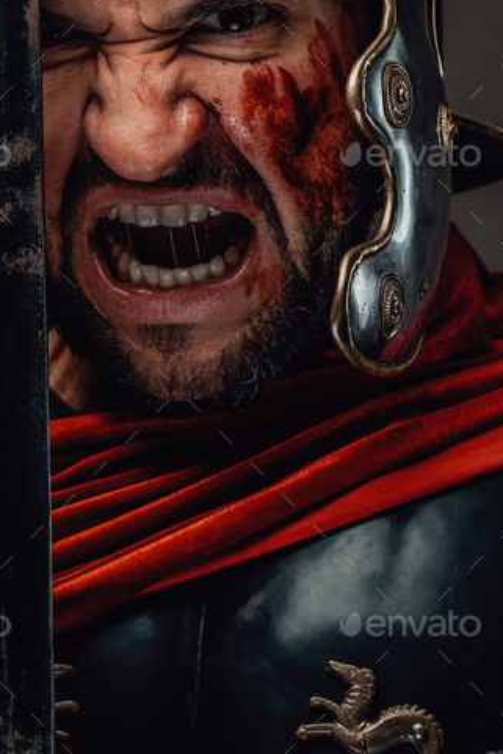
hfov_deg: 9.9
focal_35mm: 138
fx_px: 2890
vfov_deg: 14.8
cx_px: 171
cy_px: 143
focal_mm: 75
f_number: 9
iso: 125
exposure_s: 1/160
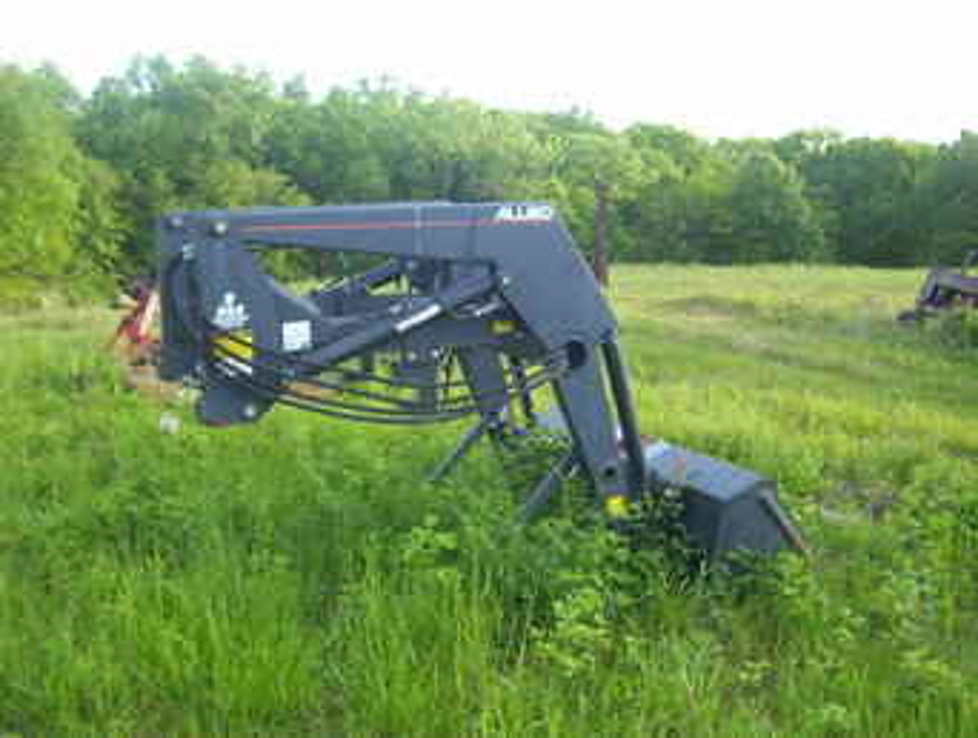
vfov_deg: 33.7
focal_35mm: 43
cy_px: 369
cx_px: 489
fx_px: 1217
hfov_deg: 43.8
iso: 100
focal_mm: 5.77
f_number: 2.73
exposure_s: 1/189
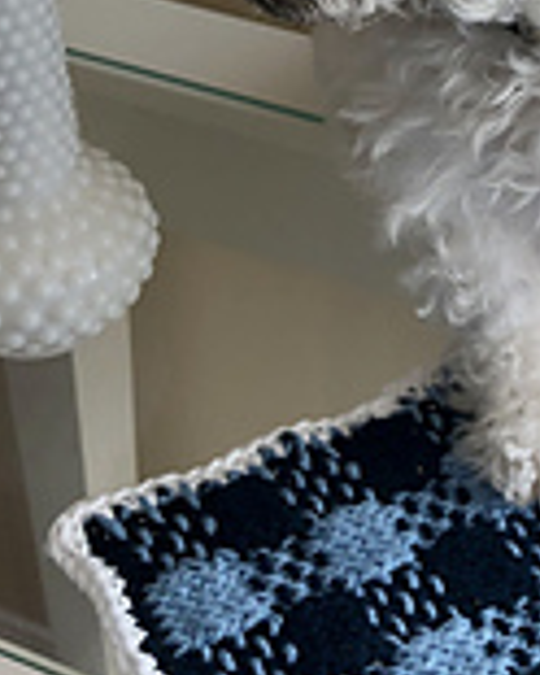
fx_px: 1758
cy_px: 4
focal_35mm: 88
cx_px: 503
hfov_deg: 17.2
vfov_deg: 21.0
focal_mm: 4
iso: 40
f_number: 1.8
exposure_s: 1/120
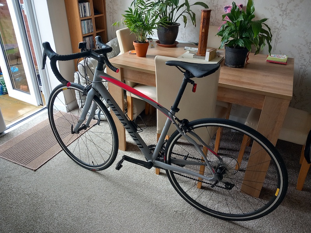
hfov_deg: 65.3
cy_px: 116
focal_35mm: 27
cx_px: 156
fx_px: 243
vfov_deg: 51.4
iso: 125
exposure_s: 1/50
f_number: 1.8
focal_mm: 4
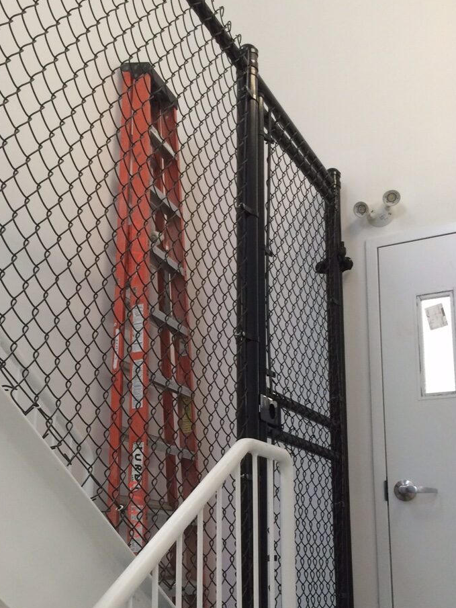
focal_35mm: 41
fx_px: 720
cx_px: 135
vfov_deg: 45.1
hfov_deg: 34.7
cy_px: 402
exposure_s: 1/30
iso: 40
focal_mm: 4.15
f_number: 2.2
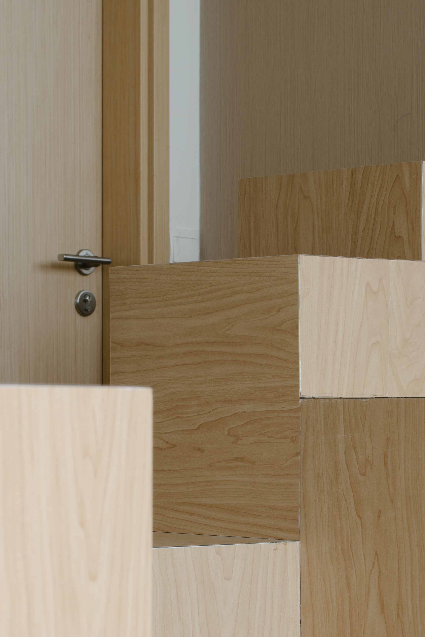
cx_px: 224
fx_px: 1841
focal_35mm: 104
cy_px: 228
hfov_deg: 13.2
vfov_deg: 19.6
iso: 50
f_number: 11
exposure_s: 5
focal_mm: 45
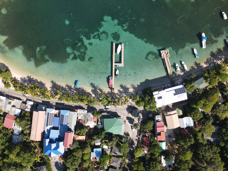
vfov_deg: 56.8
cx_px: 114
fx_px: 158
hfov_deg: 71.6
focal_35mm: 24
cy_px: 86
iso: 290
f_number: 2.8
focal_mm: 4.5
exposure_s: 1/15
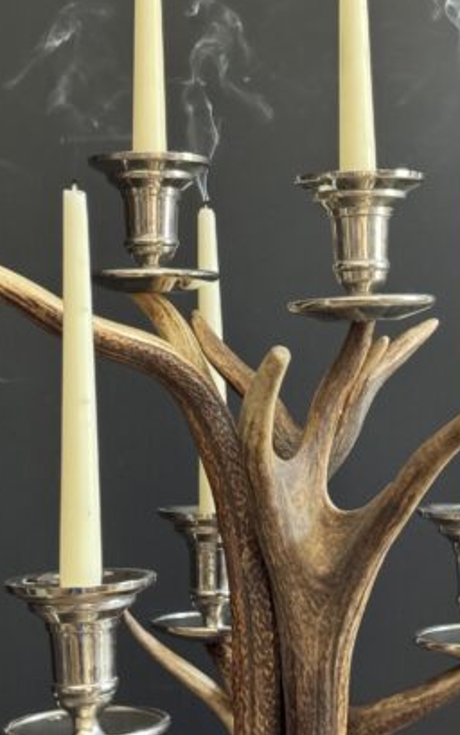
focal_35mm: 83
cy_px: 272
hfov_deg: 15.7
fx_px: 1663
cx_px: 264
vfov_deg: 24.8
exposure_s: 1/36
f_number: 1.78
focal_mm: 6.76
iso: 500
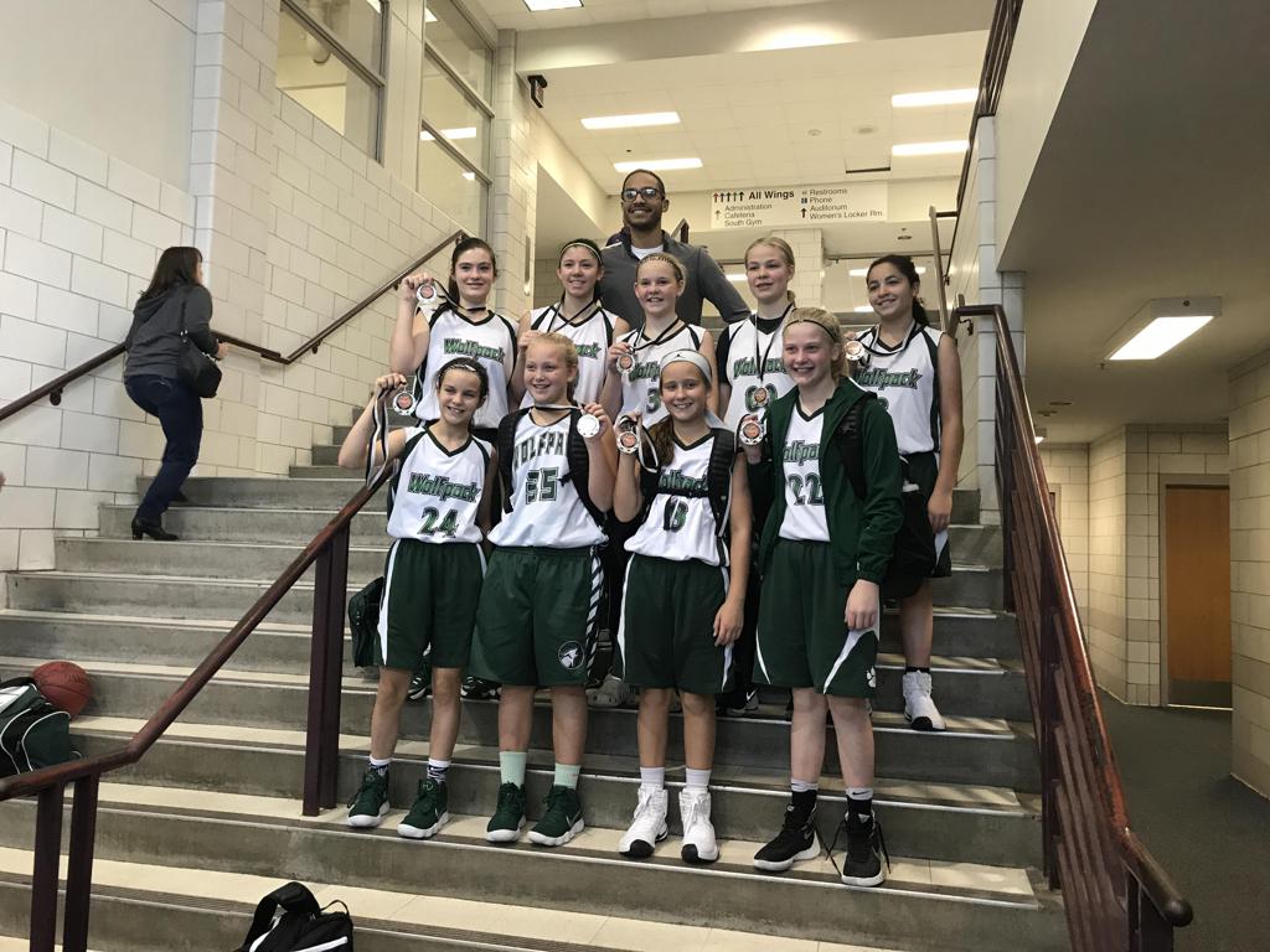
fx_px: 1027
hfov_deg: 63.4
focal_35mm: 28
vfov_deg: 49.7
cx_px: 635
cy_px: 476
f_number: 1.8
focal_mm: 3.99
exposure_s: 1/17
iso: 40
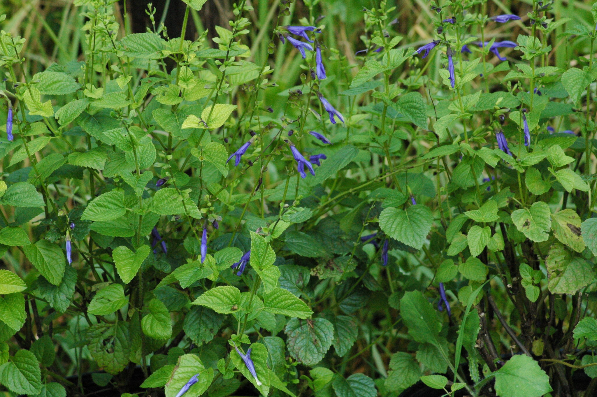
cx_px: 298
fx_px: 3604
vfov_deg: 6.3
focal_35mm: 218
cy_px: 198
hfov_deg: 9.5
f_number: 8
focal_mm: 145
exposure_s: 1/800
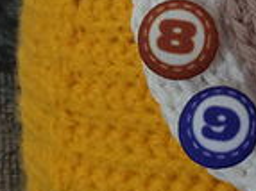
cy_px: -68
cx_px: 322
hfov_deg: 13.0
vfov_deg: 9.8
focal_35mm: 148
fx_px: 1094
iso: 125
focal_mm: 4.12
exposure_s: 1/20
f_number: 2.4
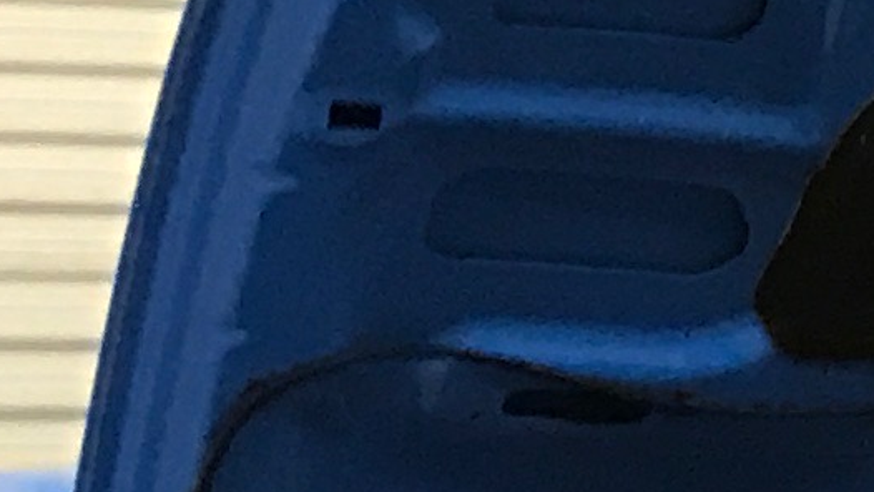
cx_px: 3222
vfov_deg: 5.0
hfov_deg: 7.3
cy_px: 1258
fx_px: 5423
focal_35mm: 234
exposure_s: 1/24
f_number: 1.8
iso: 40
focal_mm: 3.99
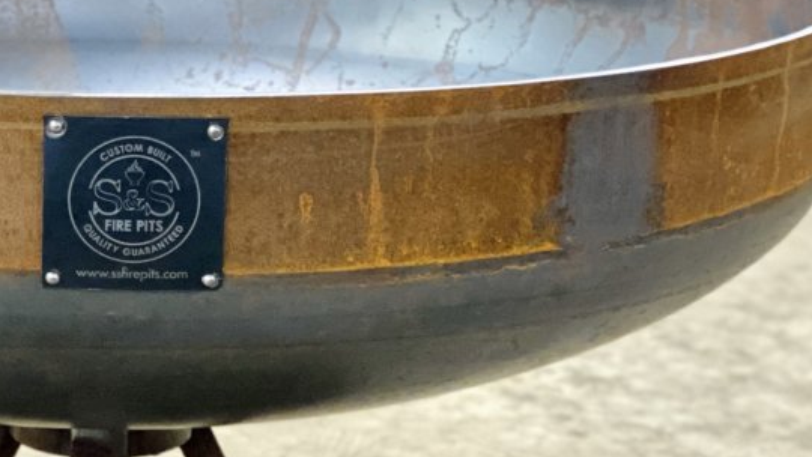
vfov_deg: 7.5
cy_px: 254
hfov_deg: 13.3
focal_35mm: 161
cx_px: 117
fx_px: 3467
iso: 500
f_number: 2
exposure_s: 1/14
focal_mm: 6
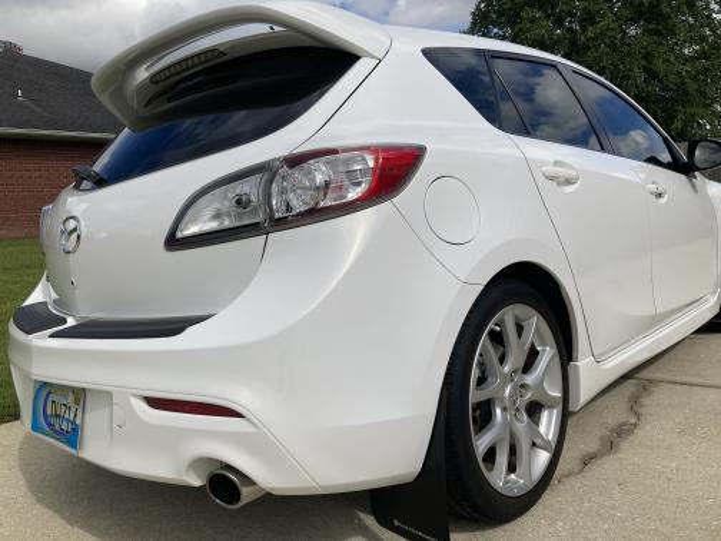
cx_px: 360
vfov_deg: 49.7
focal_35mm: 28
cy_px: 270
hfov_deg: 63.4
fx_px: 583
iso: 20
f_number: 1.8
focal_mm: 3.99
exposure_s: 1/3690
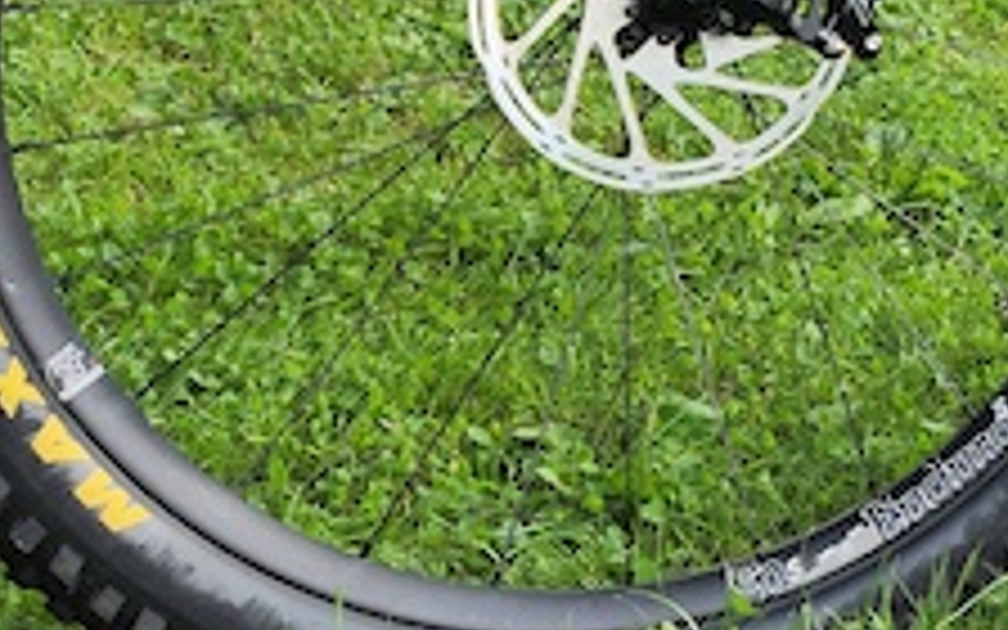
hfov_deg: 20.8
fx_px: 2390
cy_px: -346
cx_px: 1449
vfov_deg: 14.0
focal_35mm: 87
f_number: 1.8
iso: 20
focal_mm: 5.4
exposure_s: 1/246
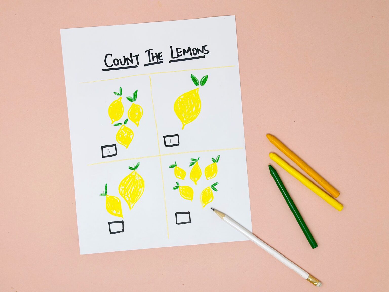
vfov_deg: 30.3
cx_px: 194
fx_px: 539
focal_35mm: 48
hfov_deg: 39.7
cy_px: 146
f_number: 1.78
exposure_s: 1/797
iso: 80
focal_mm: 6.86
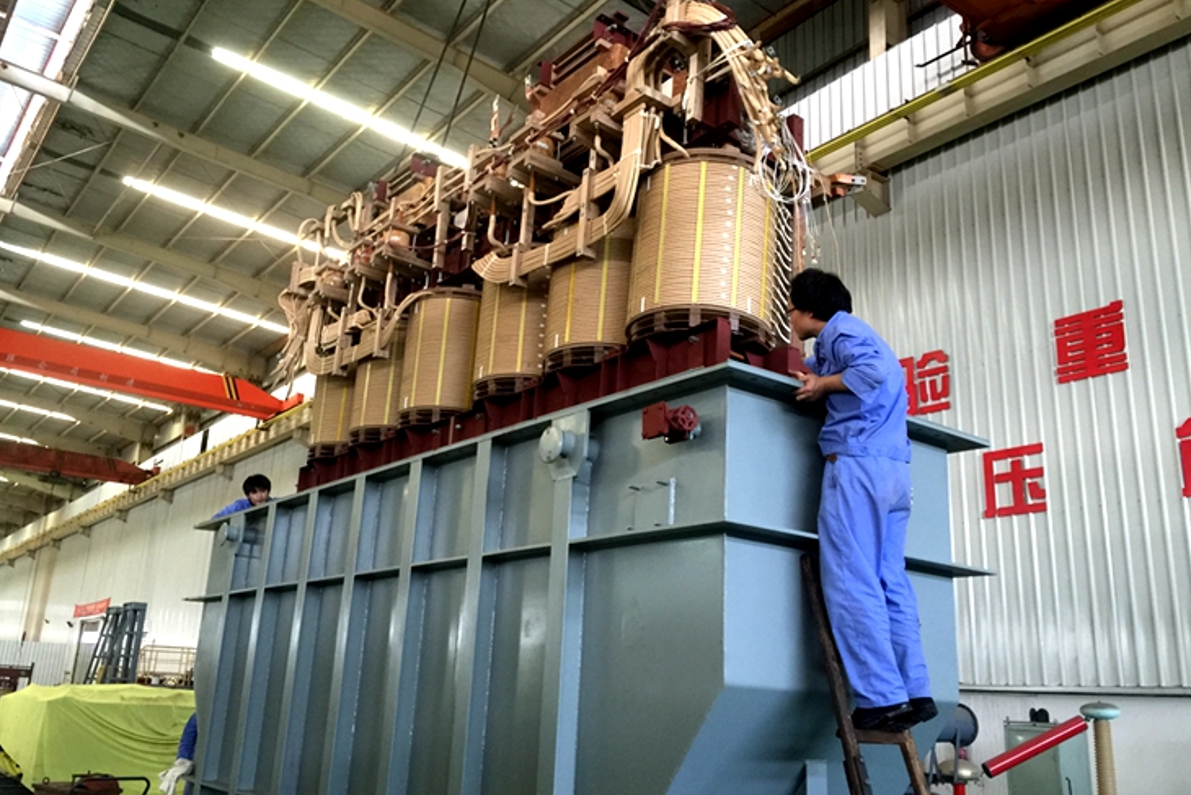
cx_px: 609
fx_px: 1026
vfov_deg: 42.3
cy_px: 406
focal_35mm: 31
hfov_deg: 60.3
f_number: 2.2
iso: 100
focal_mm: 4.15
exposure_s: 1/15
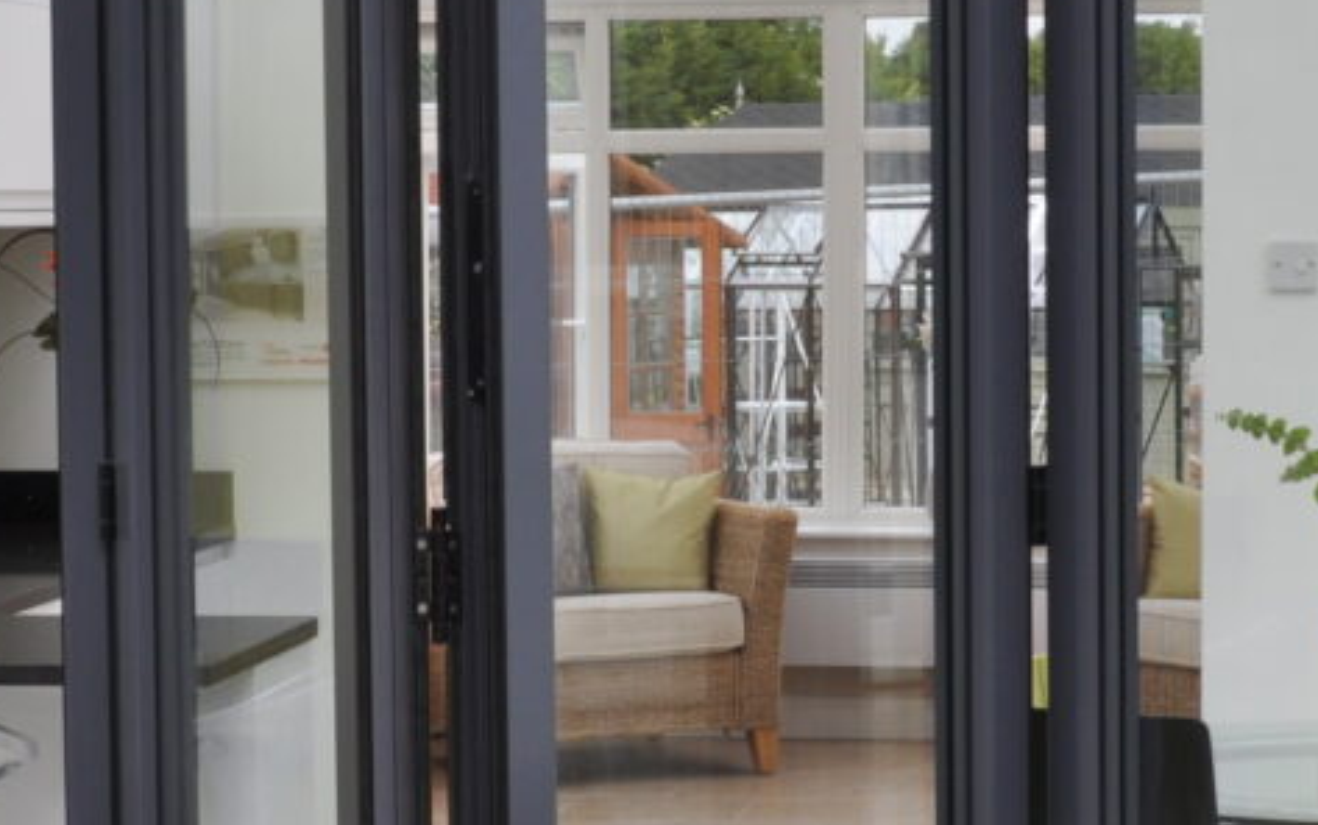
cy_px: 513
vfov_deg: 12.0
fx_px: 3917
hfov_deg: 19.1
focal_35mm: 109
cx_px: 630
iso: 200
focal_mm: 22
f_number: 11
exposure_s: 1/100
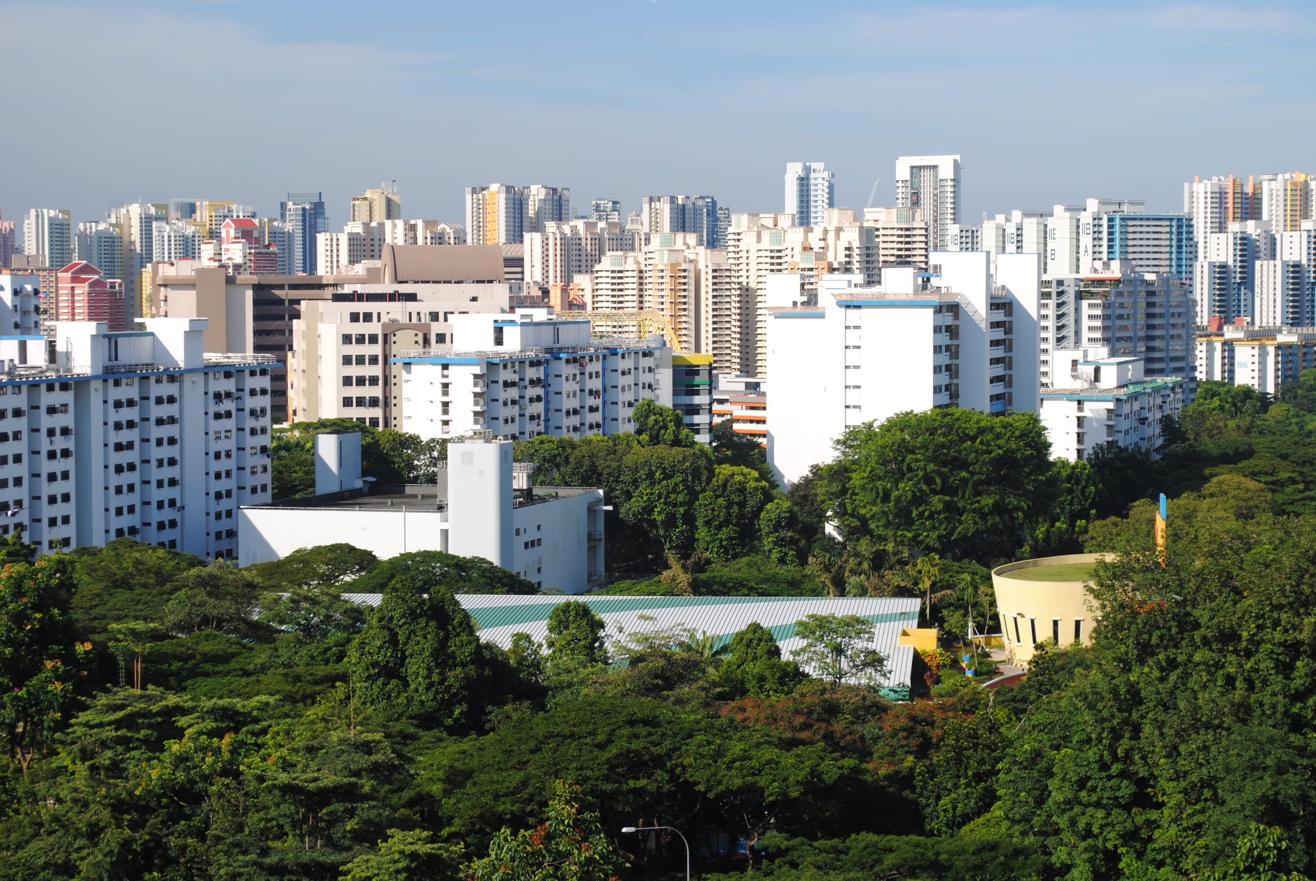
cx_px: 658
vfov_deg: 16.6
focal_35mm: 82
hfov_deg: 24.6
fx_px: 3019
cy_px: 440
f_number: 8
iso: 100
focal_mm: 55
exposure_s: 1/250
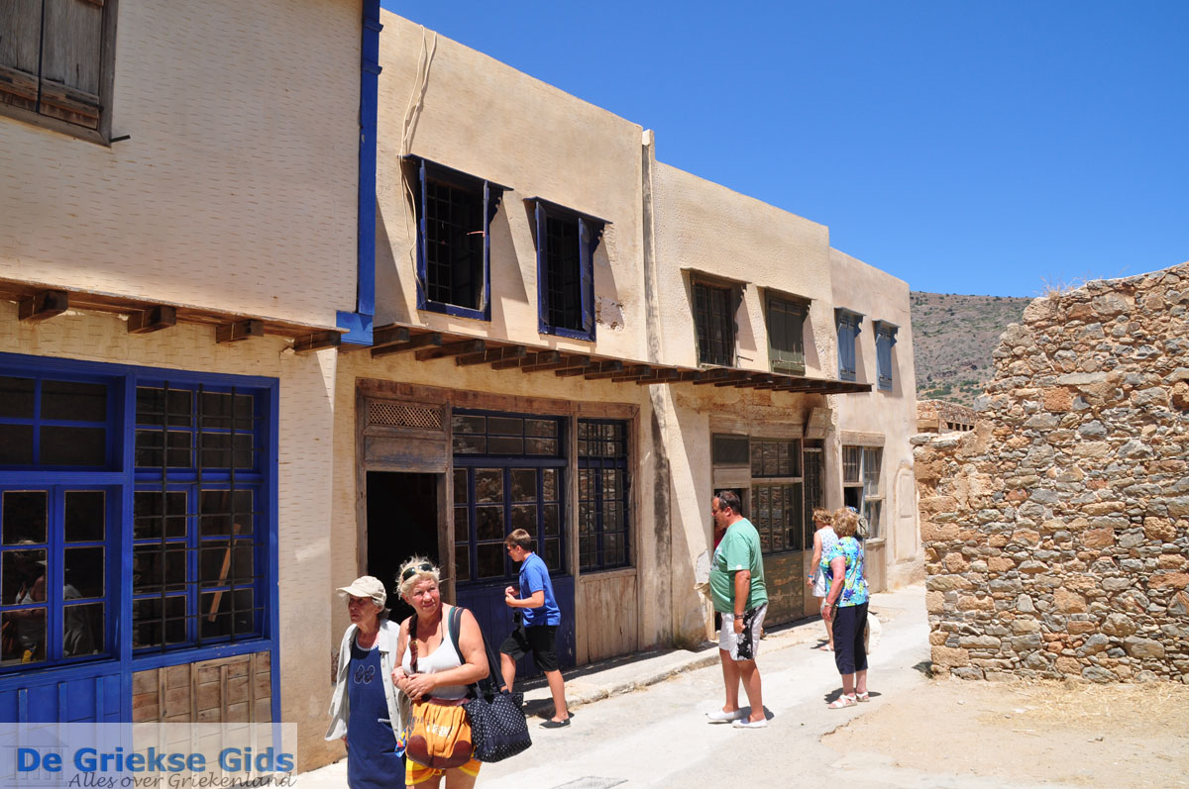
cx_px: 594
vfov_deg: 47.8
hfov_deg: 67.4
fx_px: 891
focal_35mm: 27
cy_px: 394
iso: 200
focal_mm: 18
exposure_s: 1/320
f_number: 10
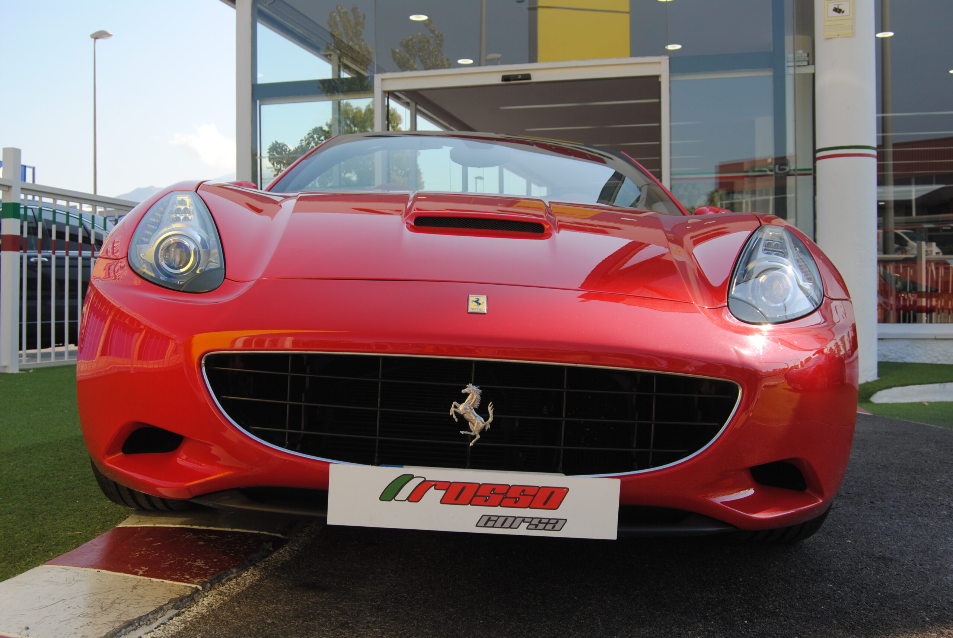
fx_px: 1034
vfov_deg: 34.3
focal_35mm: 39
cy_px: 319
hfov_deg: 49.5
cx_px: 476
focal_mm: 26
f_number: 7.1
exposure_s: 1/200
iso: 100
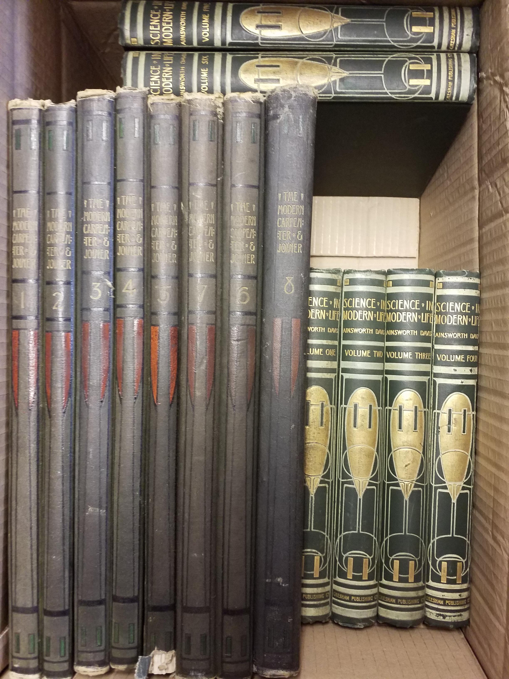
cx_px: 254
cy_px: 340
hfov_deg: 51.4
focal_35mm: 27
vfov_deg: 65.3
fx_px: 529
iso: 250
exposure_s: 1/25
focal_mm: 3.6
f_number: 1.9
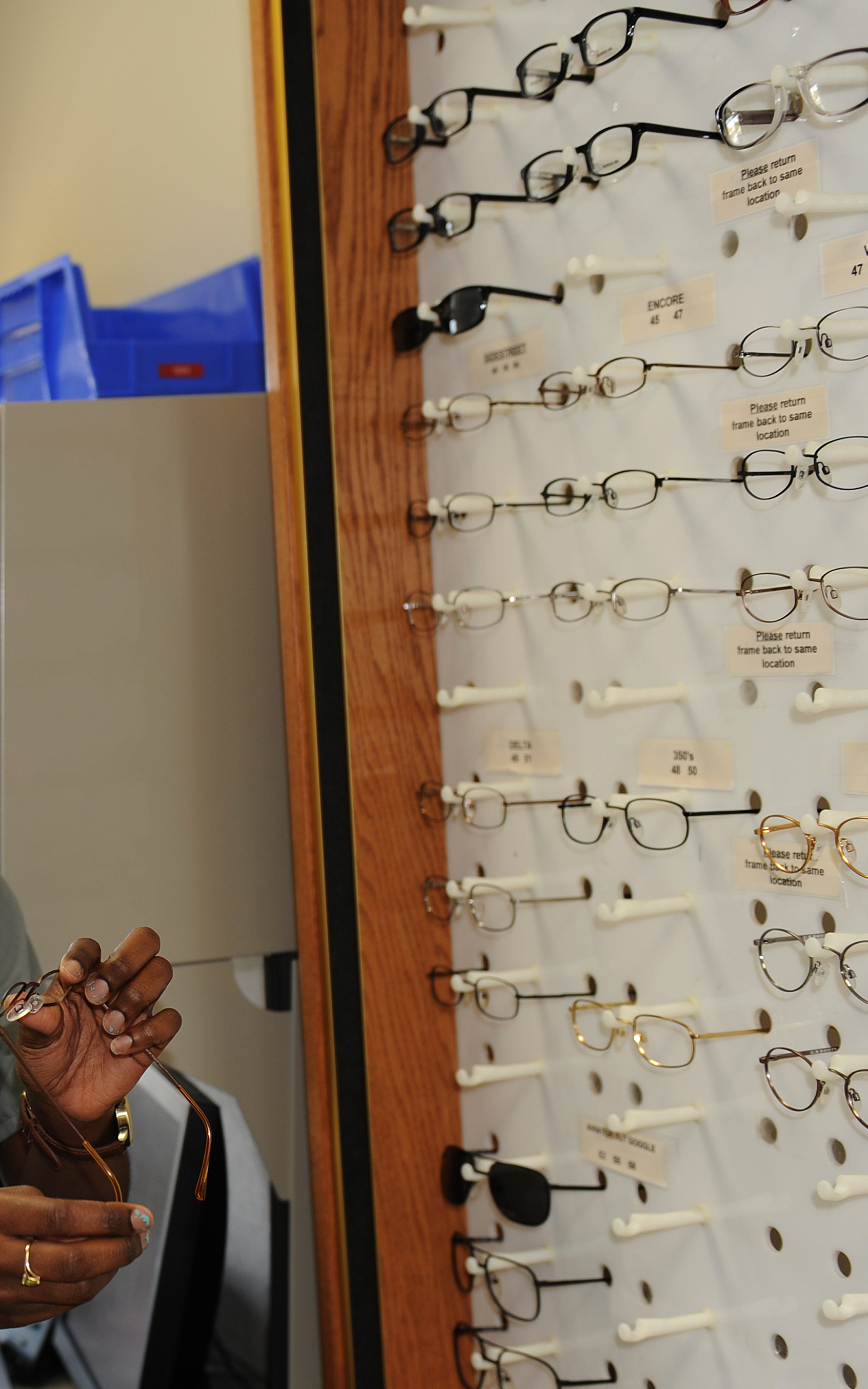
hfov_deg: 21.9
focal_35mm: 56
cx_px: -95
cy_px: 706
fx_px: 2120
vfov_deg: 36.3
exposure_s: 1/80
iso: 200
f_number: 3.2
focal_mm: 35
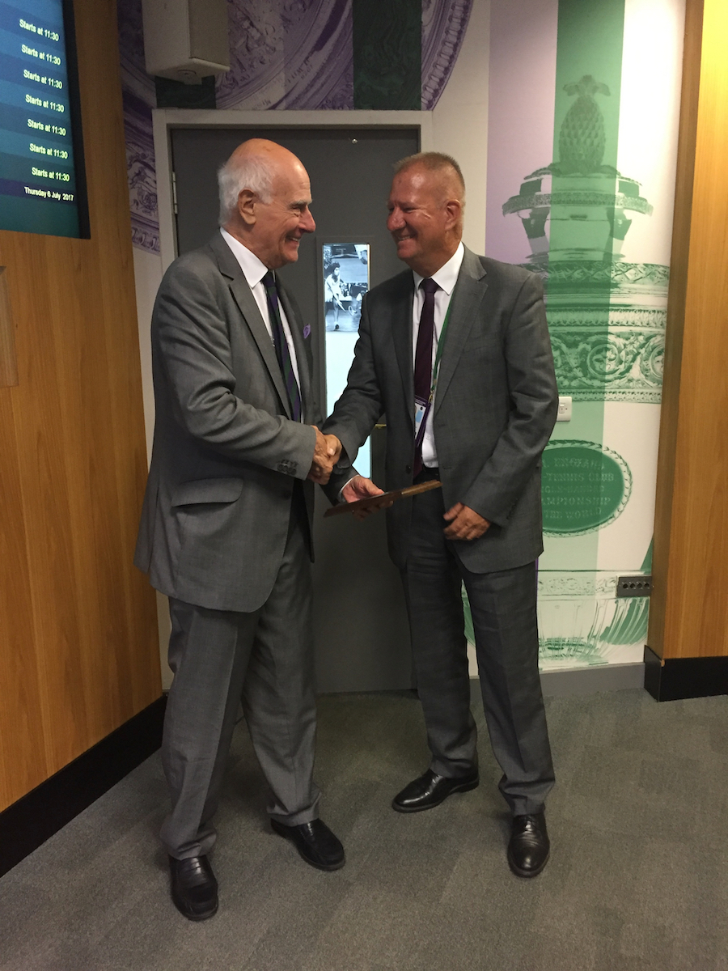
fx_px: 813
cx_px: 364
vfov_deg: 61.7
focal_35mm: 29
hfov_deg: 48.2
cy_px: 486
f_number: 2.2
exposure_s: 1/33
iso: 250
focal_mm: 4.15
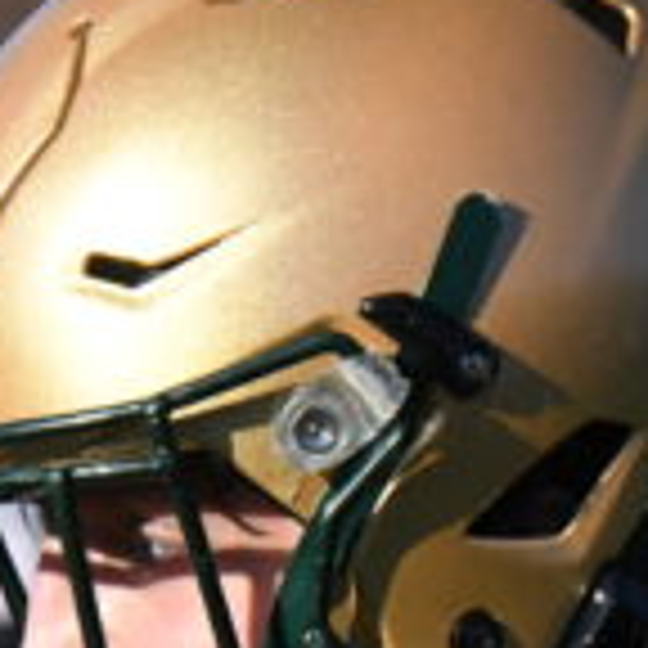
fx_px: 14952
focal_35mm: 706
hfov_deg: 2.5
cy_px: 1100
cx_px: 472
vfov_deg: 2.5
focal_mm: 100
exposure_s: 1/8000
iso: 2000
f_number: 6.3
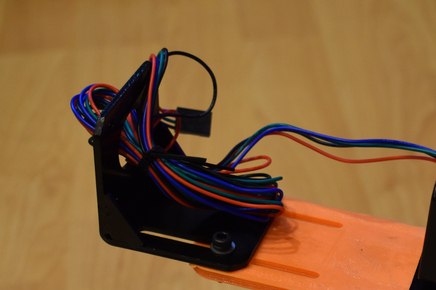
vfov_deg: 13.3
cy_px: 236
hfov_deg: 19.7
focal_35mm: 102
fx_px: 1235
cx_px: 372
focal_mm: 32
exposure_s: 1/60
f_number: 4.5
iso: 900
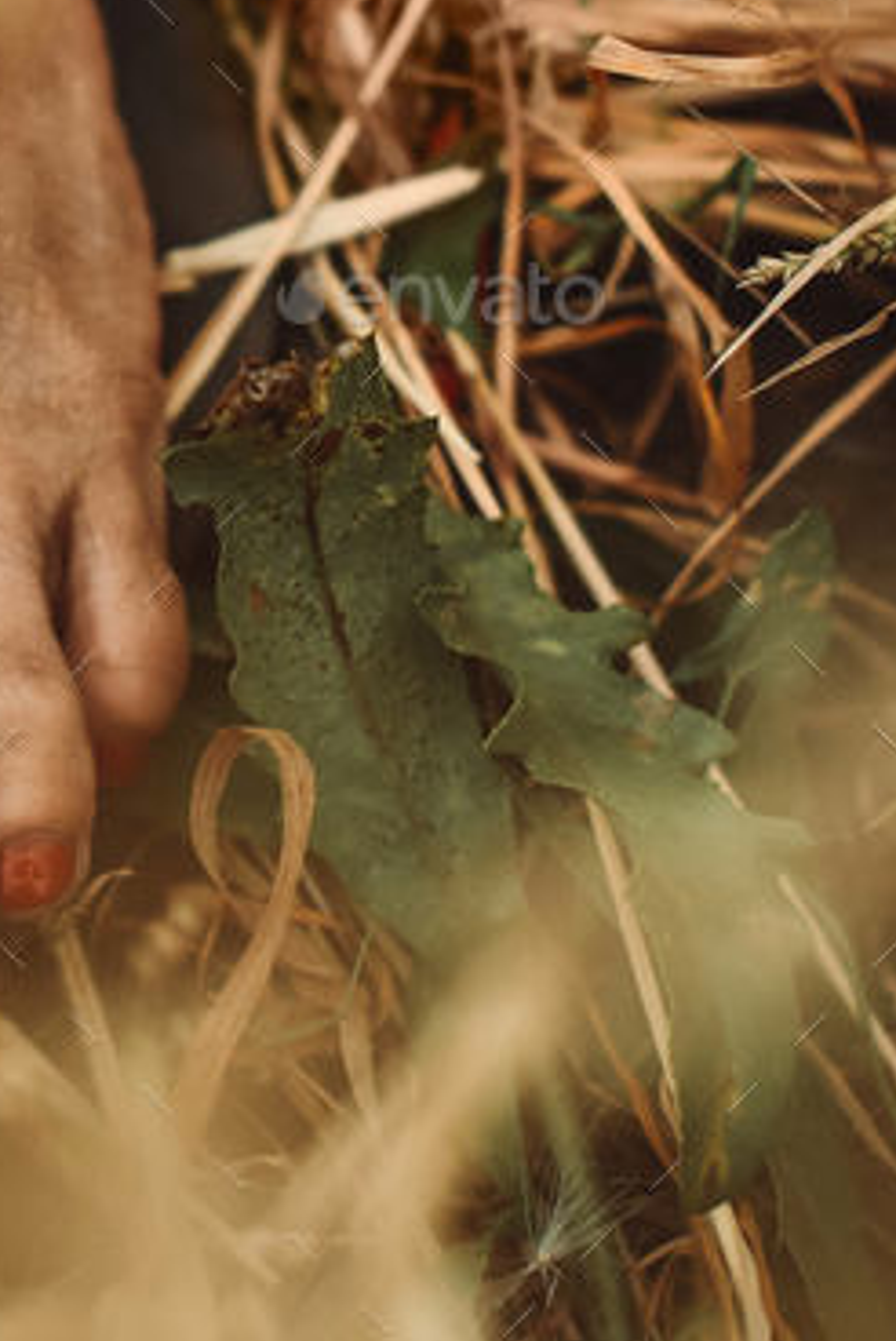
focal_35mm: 120
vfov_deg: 16.9
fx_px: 4471
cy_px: 270
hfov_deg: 11.3
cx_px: -117
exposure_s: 1/1250
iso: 125
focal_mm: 50
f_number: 2.5
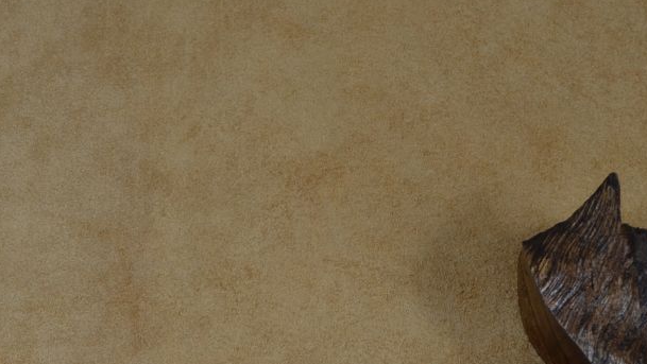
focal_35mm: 76
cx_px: 326
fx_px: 1304
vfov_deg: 15.4
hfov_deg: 27.9
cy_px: 422
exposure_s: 1/125
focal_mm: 24
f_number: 5.6
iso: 400
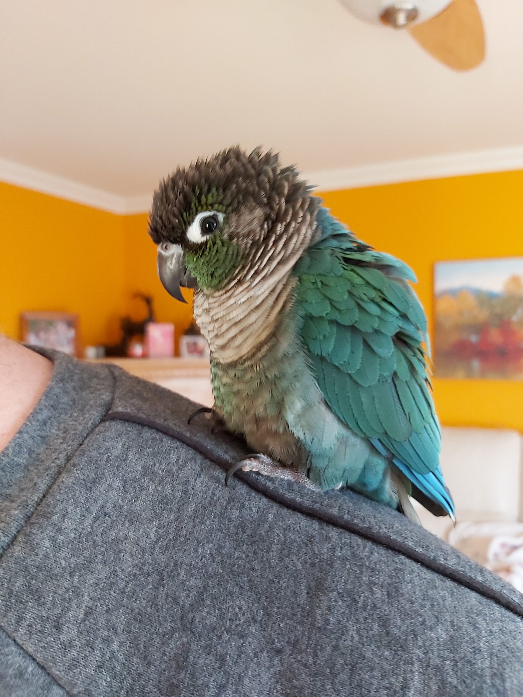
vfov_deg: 67.3
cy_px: 348
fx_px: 524
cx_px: 262
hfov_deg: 53.1
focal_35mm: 26
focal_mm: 3.92
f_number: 1.7
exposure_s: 1/24
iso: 400
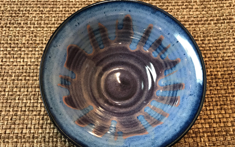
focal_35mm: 30
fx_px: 192
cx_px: 116
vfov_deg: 41.8
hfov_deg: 62.9
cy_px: 82
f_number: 1.8
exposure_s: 1/15
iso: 50
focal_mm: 3.99
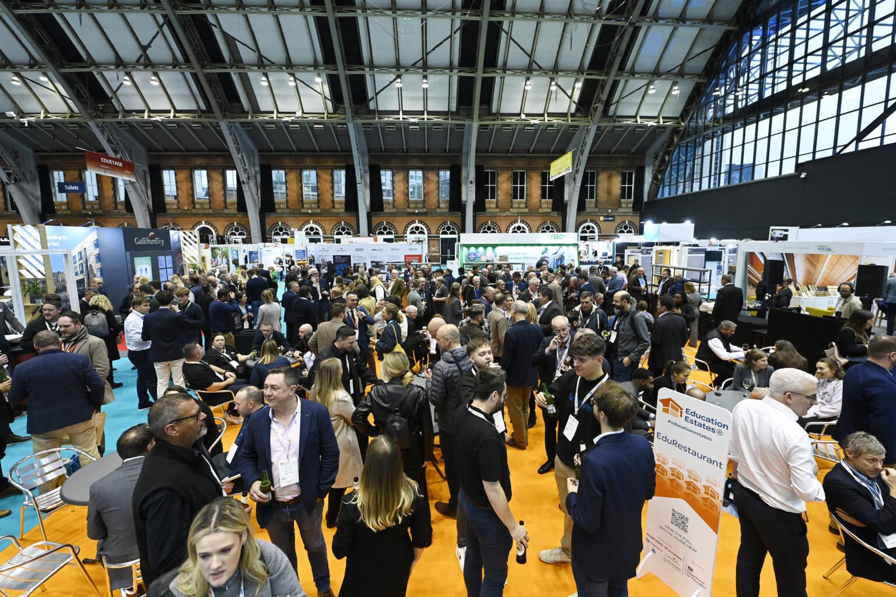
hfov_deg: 100.4
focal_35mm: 15
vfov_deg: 77.3
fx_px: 373
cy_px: 298
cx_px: 448
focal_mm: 15
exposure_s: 1/250
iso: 4000
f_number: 4
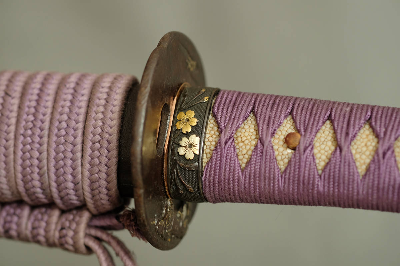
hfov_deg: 22.6
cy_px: 133
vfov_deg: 15.2
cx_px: 200
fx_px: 1000
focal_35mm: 90
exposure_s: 1/60
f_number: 3.6
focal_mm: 60
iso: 500
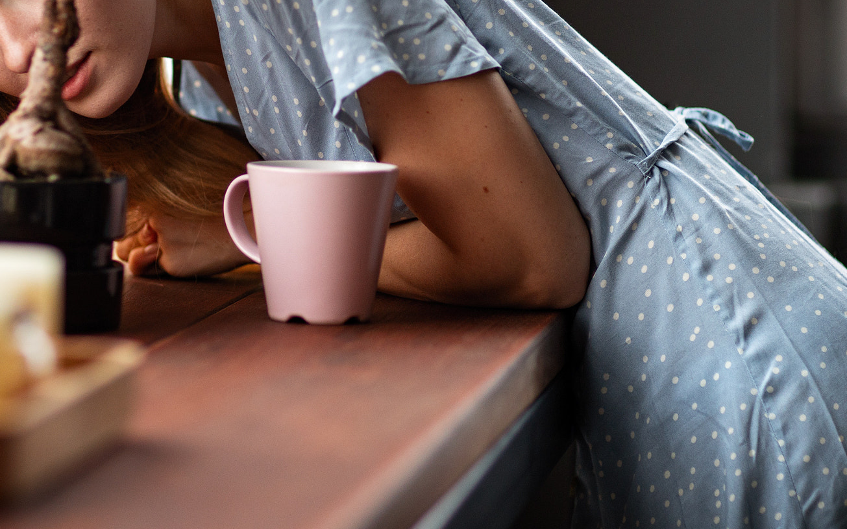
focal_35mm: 136
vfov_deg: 9.6
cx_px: 301
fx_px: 3139
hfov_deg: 15.3
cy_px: 105
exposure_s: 1/640
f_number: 1.8
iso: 500
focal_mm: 85
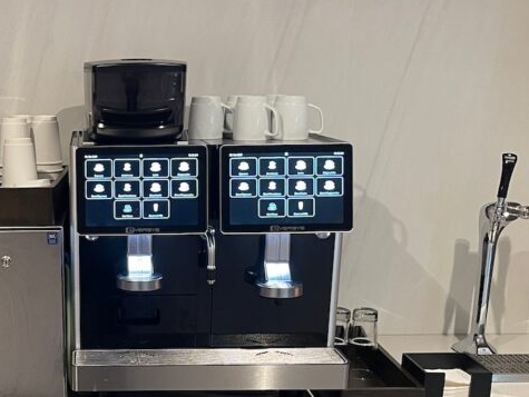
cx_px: 81
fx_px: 856
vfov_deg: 25.5
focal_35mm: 56
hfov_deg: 33.0
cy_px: 335
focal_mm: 5.1
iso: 320
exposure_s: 1/58
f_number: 1.6
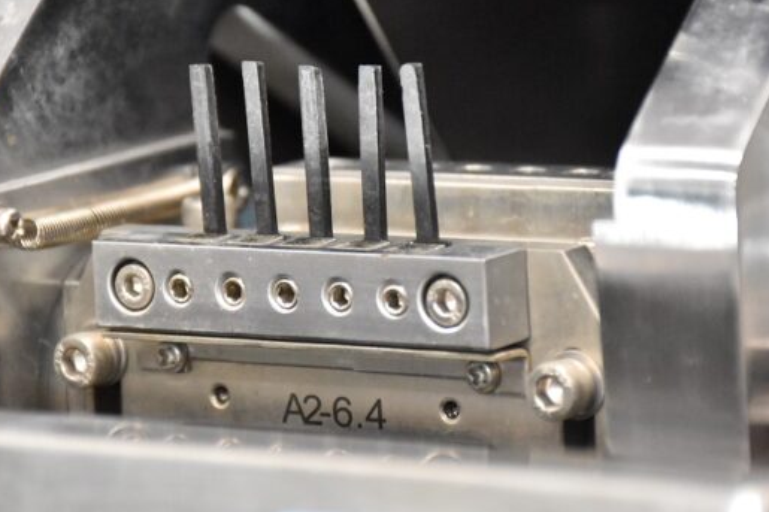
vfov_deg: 5.0
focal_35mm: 273
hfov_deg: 7.5
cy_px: 157
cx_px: 342
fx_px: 5829
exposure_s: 1/125
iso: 6400
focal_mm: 122
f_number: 5.6
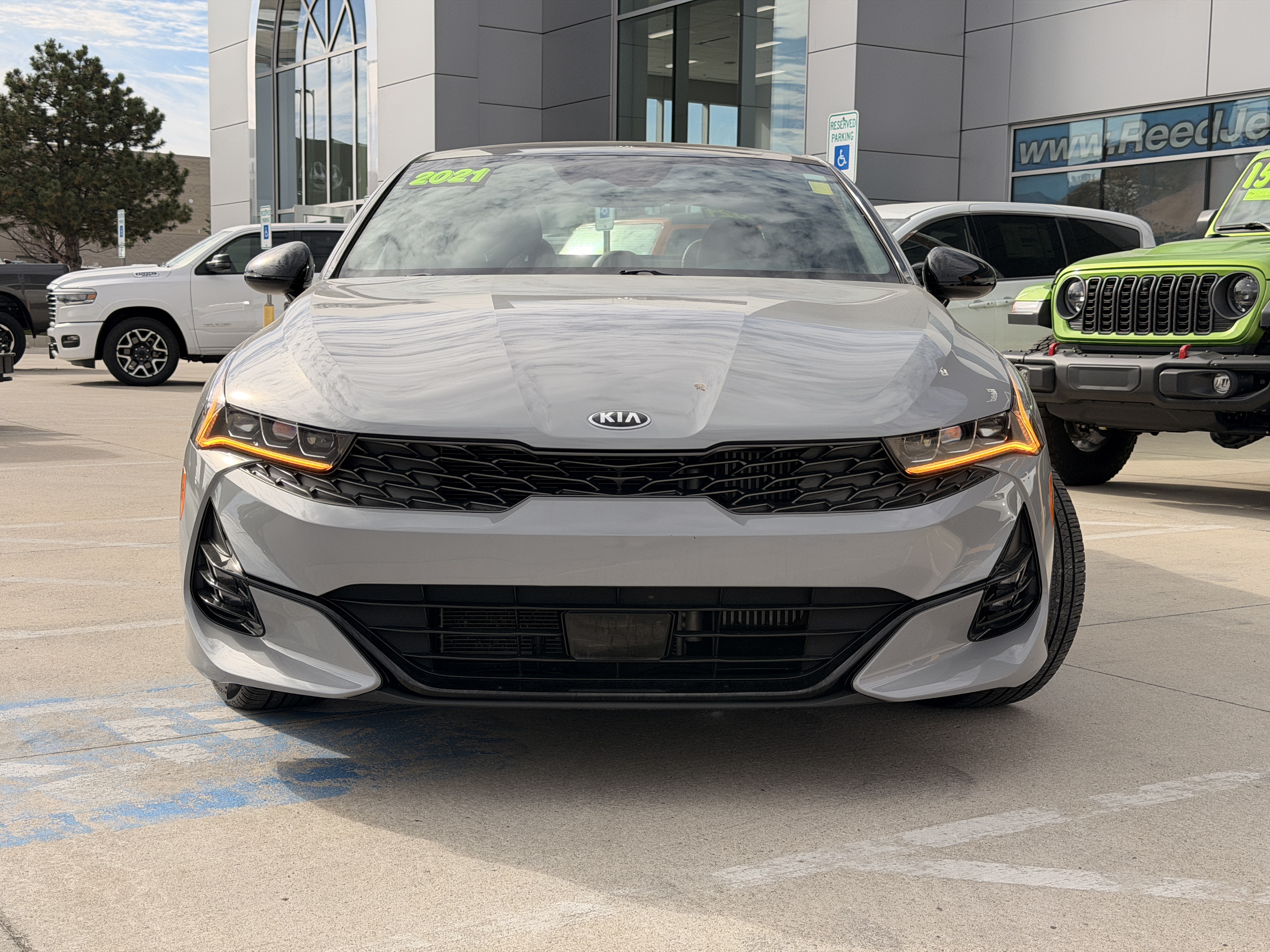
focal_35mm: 48
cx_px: 635
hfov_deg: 39.7
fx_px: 1761
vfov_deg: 30.3
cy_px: 476
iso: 80
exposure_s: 1/6024
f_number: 1.78
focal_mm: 6.76
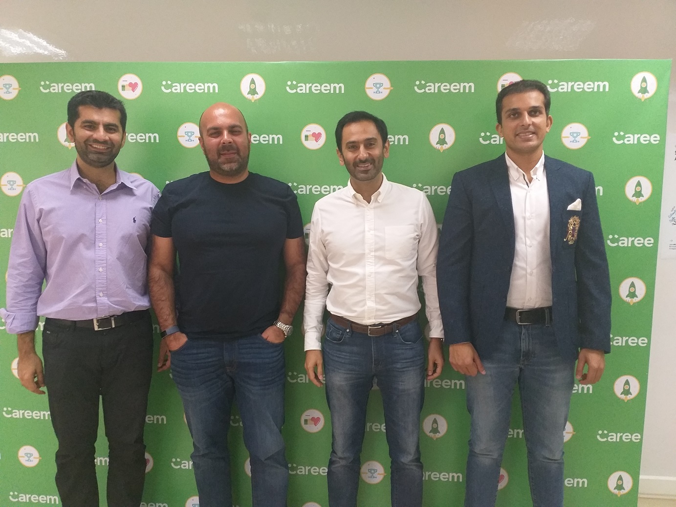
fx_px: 508
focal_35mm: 26
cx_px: 338
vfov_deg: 53.1
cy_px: 254
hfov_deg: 67.3
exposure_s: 1/50
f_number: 1.7
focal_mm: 3.93
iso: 200
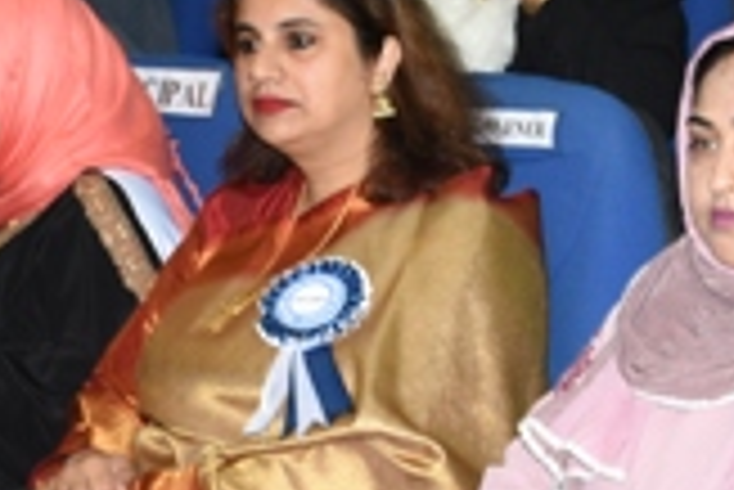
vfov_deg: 9.4
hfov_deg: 14.1
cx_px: 421
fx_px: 2975
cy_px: 272
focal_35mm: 146
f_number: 4
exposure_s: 1/60
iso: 400
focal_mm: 27
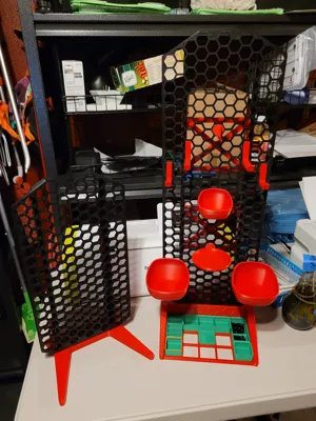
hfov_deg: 53.1
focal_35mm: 26
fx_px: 316
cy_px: 210
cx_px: 158
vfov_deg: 67.3
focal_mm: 5.4
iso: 640
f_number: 1.8
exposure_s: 1/24
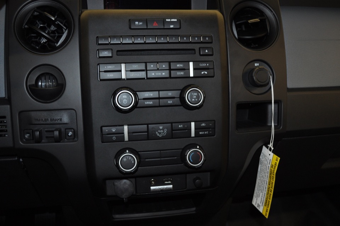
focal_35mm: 33
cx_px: 170
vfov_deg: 39.8
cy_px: 113
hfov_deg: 57.3
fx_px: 311
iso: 560
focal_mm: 22
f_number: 4
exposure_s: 1/60
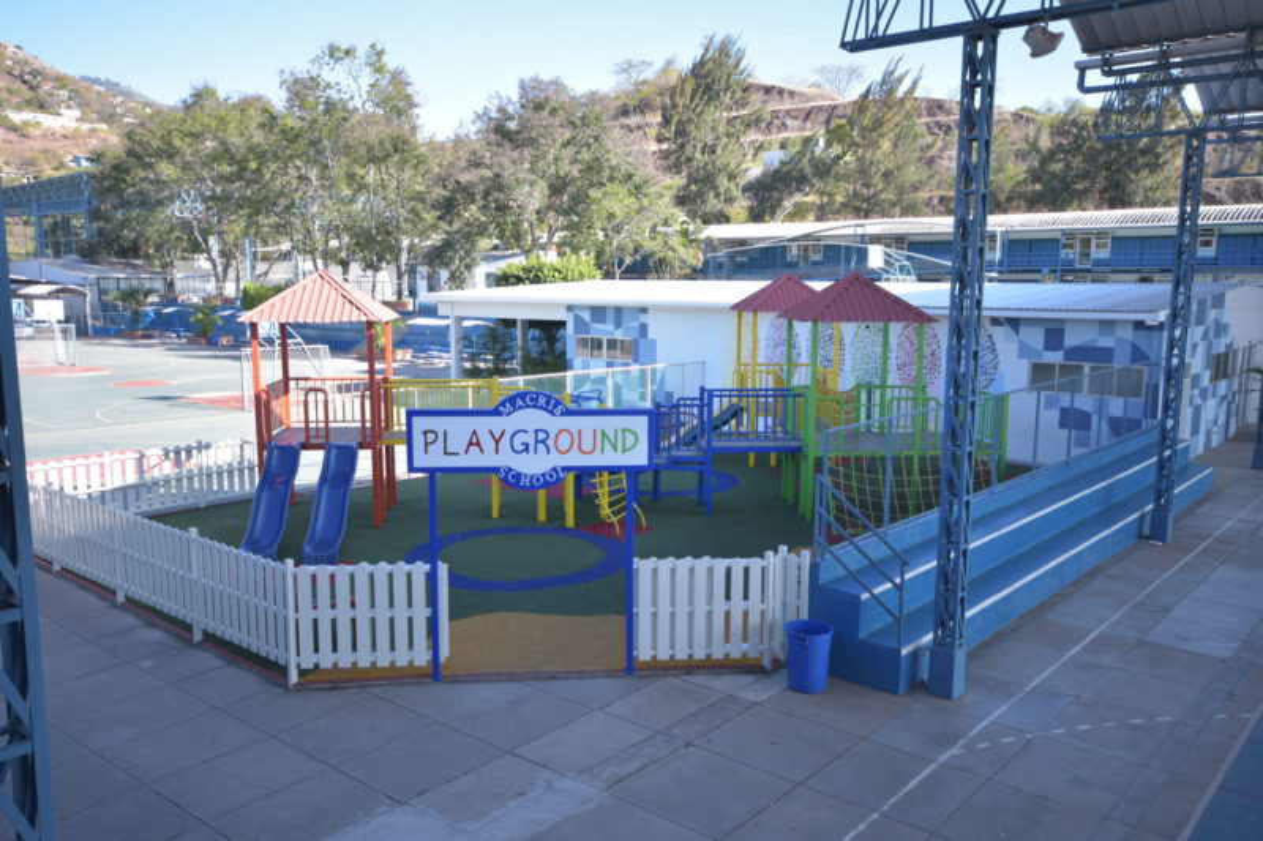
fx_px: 1052
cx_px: 632
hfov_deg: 61.9
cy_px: 420
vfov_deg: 43.6
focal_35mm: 30
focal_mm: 20
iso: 100
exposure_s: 1/60
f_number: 5.6
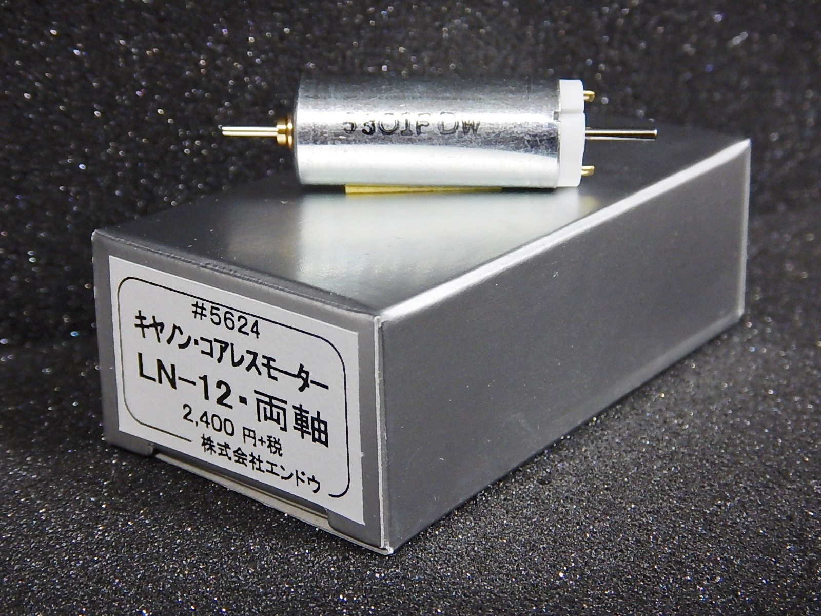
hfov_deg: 34.3
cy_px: 308
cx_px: 410
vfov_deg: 26.1
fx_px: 1328
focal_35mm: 56
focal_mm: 10.1
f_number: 4.4
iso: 400
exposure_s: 1/50
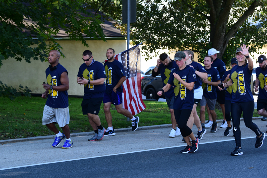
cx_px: 134
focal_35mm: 95
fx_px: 705
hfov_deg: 21.4
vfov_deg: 14.4
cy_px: 89
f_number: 5
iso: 500
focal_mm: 95
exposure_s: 1/400
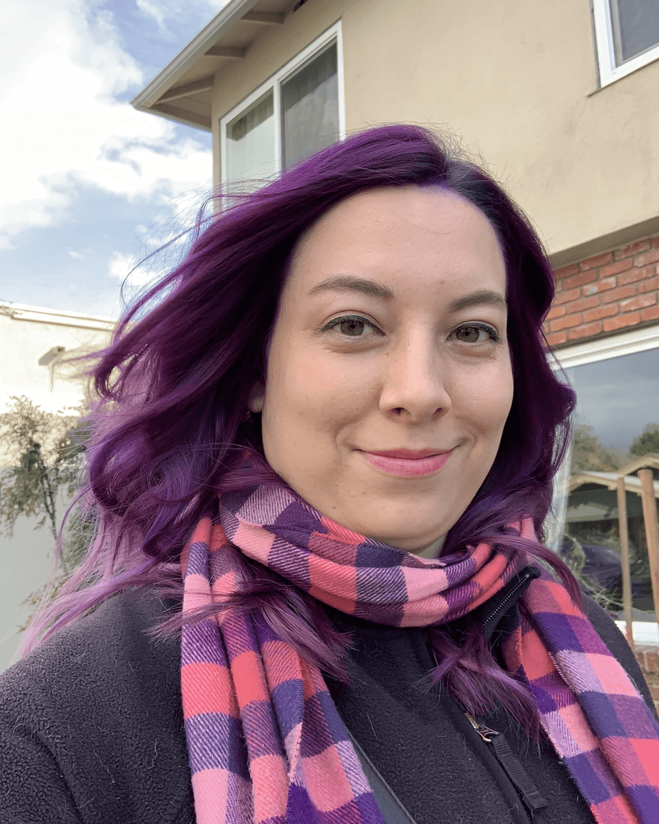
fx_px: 829
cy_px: 405
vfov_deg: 52.8
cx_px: 335
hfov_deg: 43.4
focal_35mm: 34
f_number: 2.2
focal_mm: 2.87
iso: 16
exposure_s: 1/180
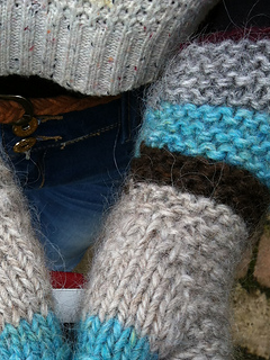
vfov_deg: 27.1
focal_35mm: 70
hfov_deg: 20.7
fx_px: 728
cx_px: 42
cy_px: 302
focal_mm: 3.85
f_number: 2.8
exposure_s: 1/120
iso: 80
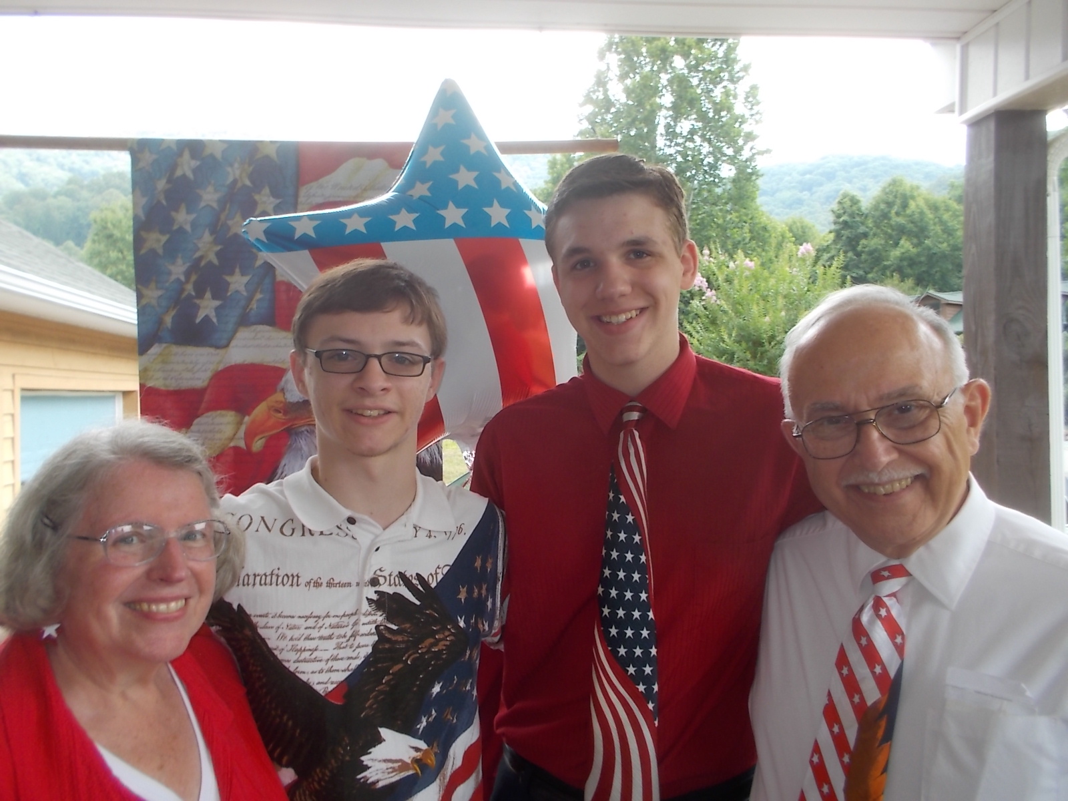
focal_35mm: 29
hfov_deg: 61.7
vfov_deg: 48.2
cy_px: 400
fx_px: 895
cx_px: 534
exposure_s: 1/60
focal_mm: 4.1
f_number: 3.3
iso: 80
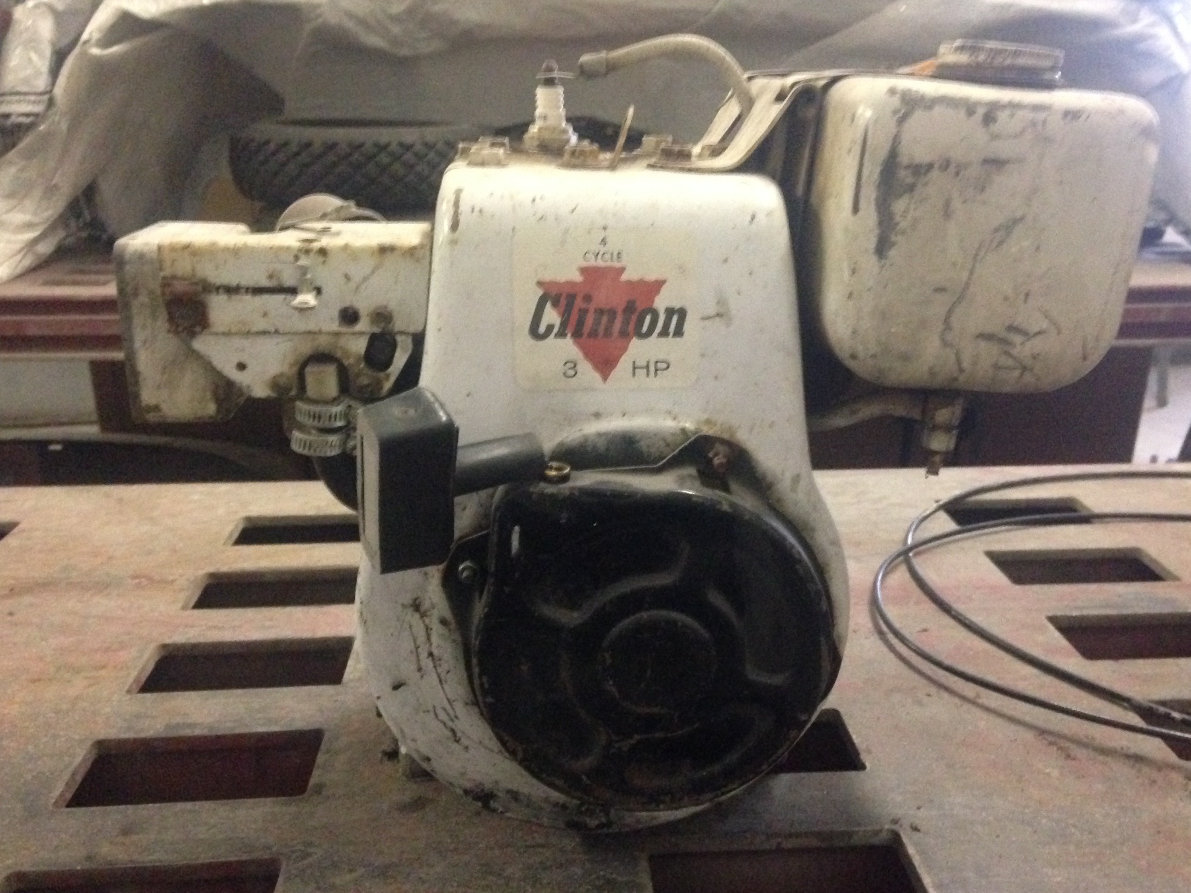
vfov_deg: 39.6
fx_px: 1239
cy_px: 483
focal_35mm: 36
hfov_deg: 51.3
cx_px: 638
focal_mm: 4.12
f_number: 2.4
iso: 640
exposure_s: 1/15
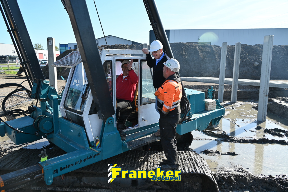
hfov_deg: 63.7
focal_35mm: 29
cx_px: 144
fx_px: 232
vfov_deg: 44.9
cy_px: 96
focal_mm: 29
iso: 100
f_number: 5.6
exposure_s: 1/250
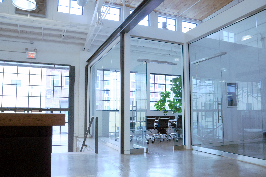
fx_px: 199
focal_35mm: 27
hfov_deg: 67.4
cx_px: 133
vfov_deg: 47.8
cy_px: 88
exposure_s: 1/50
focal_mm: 18
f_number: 5.6
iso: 1000
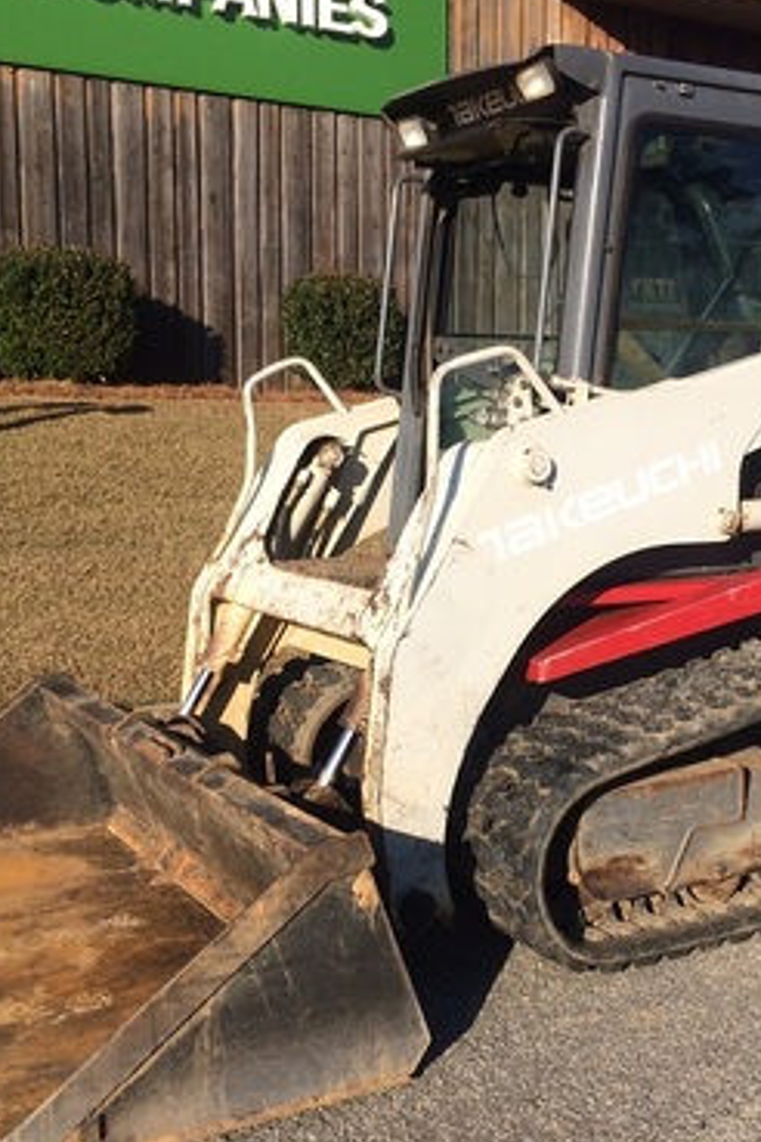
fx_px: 1458
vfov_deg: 42.7
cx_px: 578
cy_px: 613
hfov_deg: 28.8
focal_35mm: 46
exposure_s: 1/2053
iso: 32
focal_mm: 4.12
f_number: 2.2
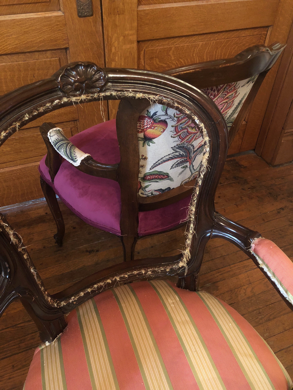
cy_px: 195
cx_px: 146
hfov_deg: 49.7
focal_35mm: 28
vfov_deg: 63.4
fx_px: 316
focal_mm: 4
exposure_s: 1/4
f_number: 1.8
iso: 125
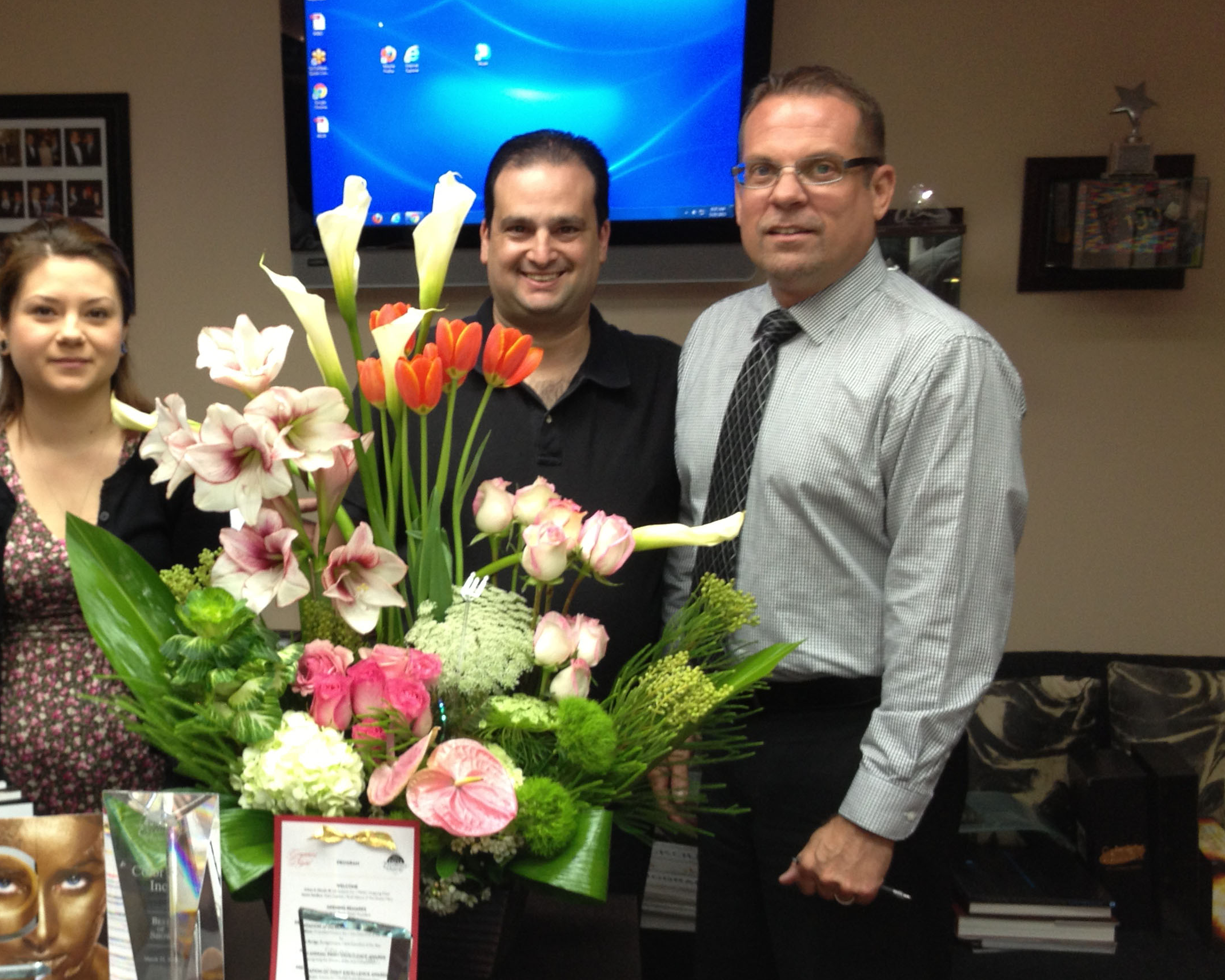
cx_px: 332
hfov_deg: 35.3
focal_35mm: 52
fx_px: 1886
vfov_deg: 29.0
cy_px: 639
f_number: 2.4
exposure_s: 1/20
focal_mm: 4.28
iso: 64
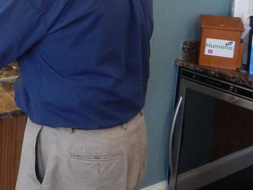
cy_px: 15
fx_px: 373
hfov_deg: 32.4
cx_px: -34
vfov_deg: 27.4
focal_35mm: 51
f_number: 3
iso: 360
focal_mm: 4
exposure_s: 1/30
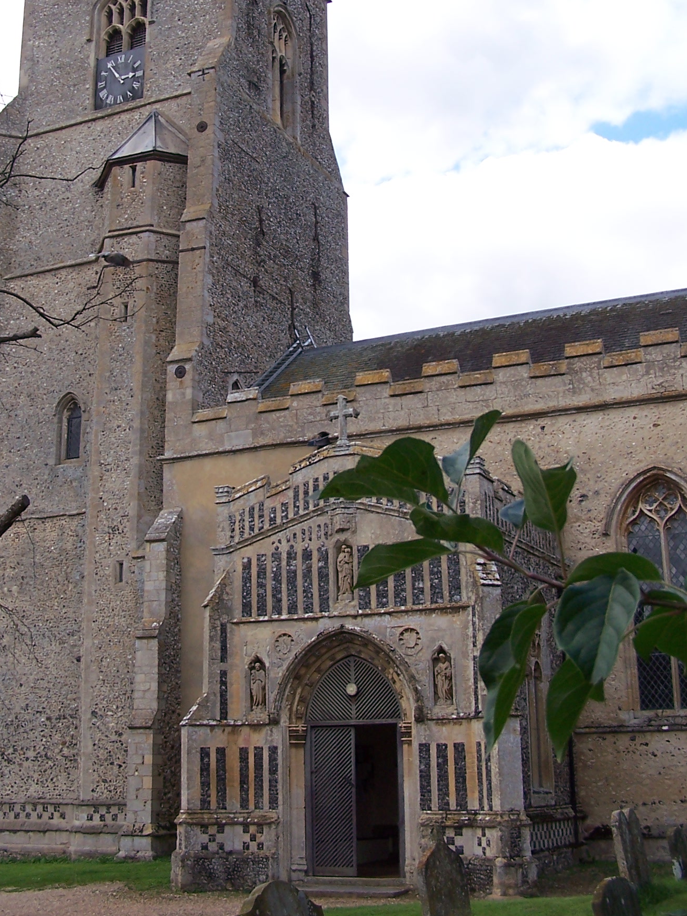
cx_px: 283
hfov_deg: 29.0
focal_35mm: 50
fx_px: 1323
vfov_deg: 38.0
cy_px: 364
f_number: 4
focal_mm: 6.3
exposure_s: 1/500
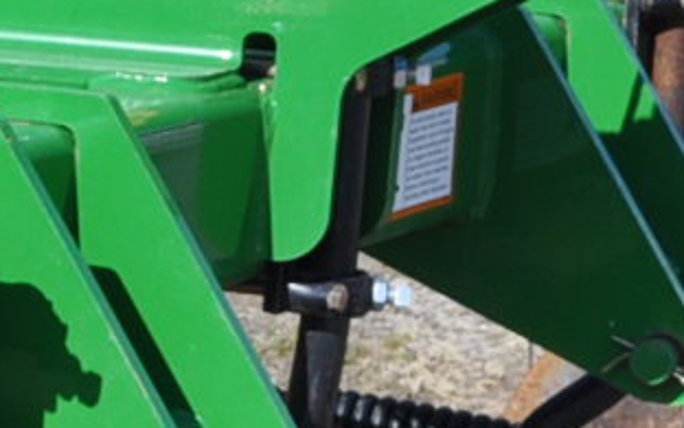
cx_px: -848
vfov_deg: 4.8
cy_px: 652
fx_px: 5089
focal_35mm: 273
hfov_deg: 7.3
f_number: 9
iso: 200
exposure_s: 1/320
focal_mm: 26
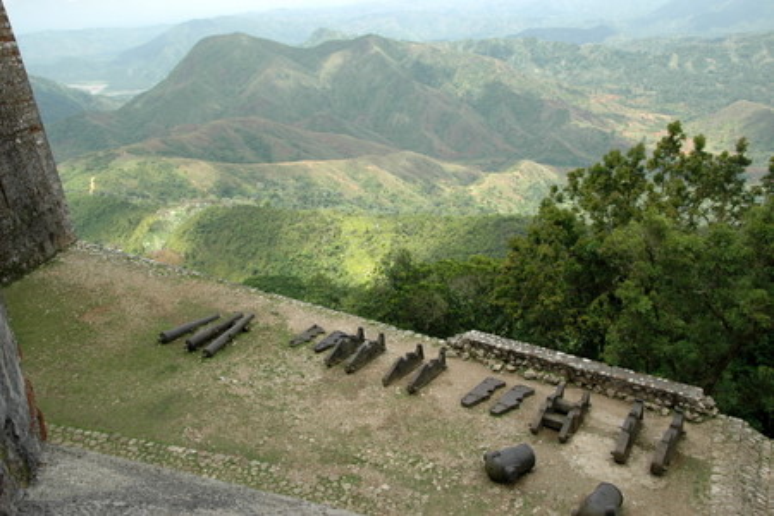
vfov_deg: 41.7
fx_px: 677
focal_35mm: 32
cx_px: 387
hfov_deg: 59.5
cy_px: 258
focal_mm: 21
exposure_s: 1/320
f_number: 9
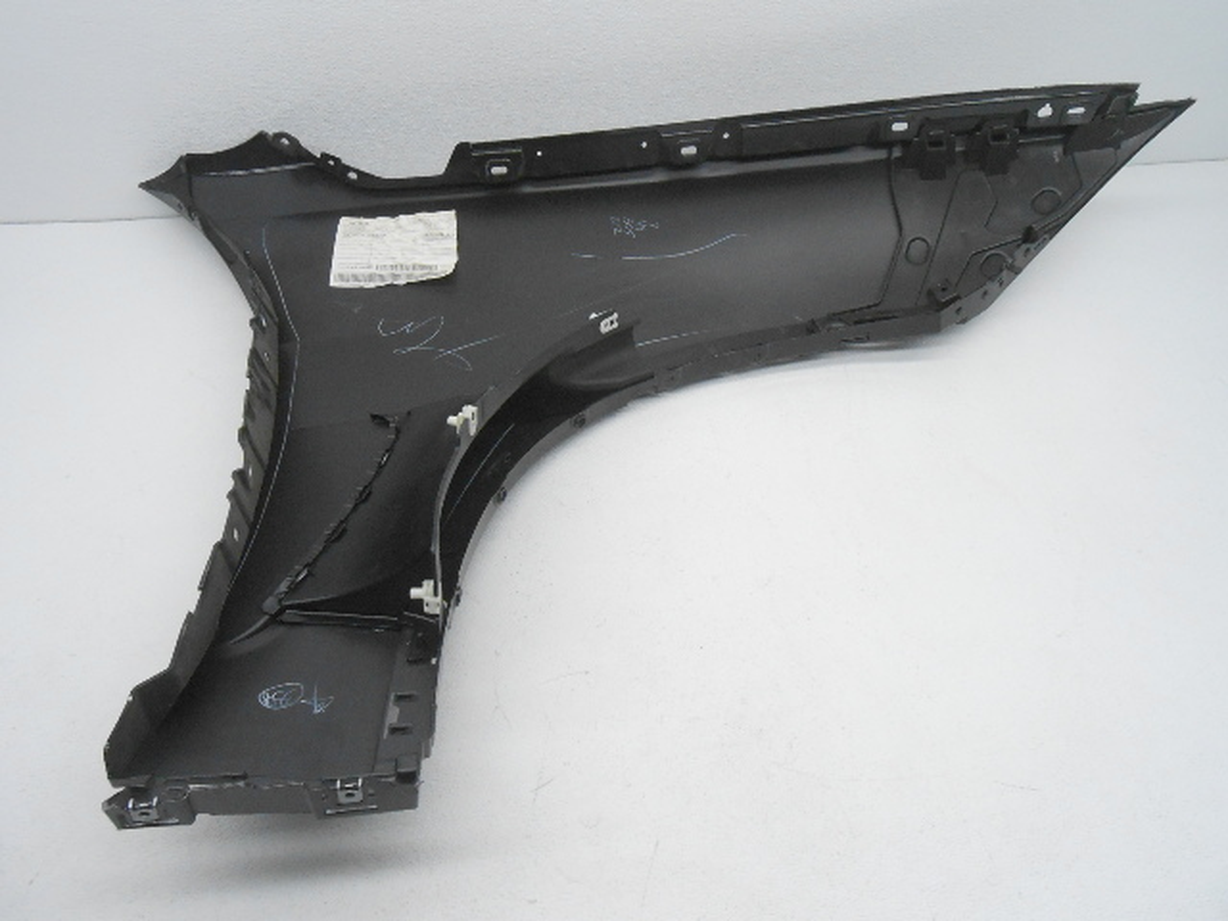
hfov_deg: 67.3
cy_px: 460
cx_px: 614
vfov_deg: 53.1
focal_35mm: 26
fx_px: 922
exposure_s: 1/200
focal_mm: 4.6
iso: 400
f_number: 3.5
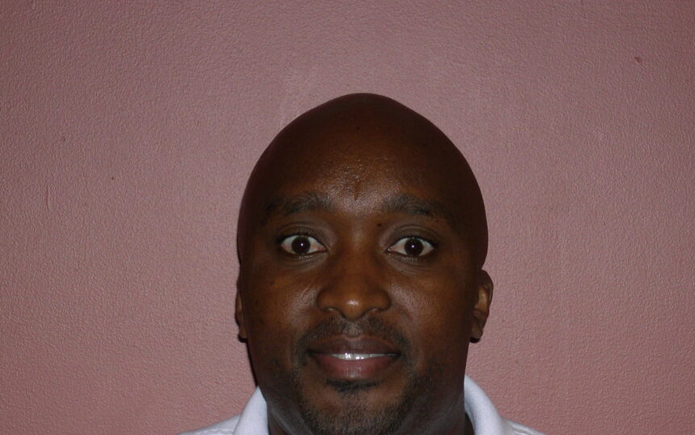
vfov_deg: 9.1
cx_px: 375
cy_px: 281
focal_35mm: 144
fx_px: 2728
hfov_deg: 14.5
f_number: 4.9
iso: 161
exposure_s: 1/60
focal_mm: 24
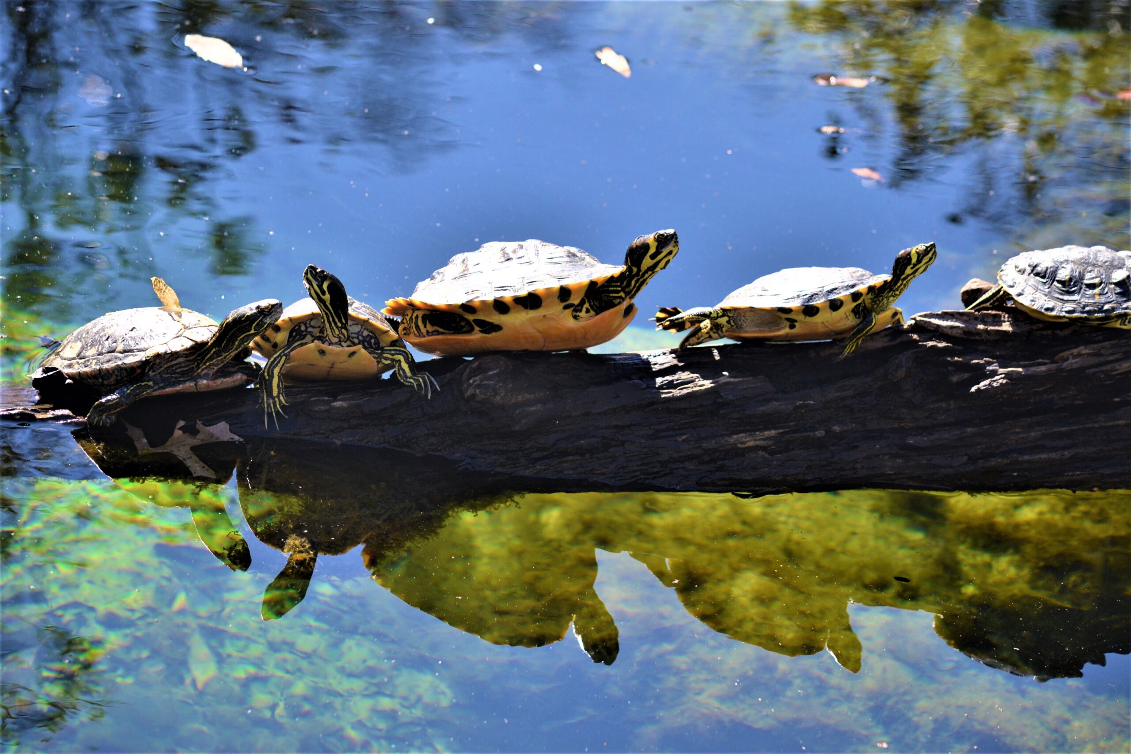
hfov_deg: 13.4
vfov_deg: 9.0
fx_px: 4807
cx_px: 566
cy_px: 377
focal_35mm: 153
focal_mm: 102
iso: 400
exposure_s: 1/800
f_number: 4.8
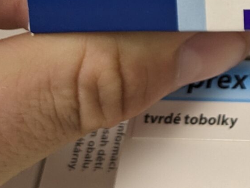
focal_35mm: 99
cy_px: -64
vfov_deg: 14.3
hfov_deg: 16.5
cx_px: 453
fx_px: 715
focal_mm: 4.4
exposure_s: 1/100
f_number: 1.7
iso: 80
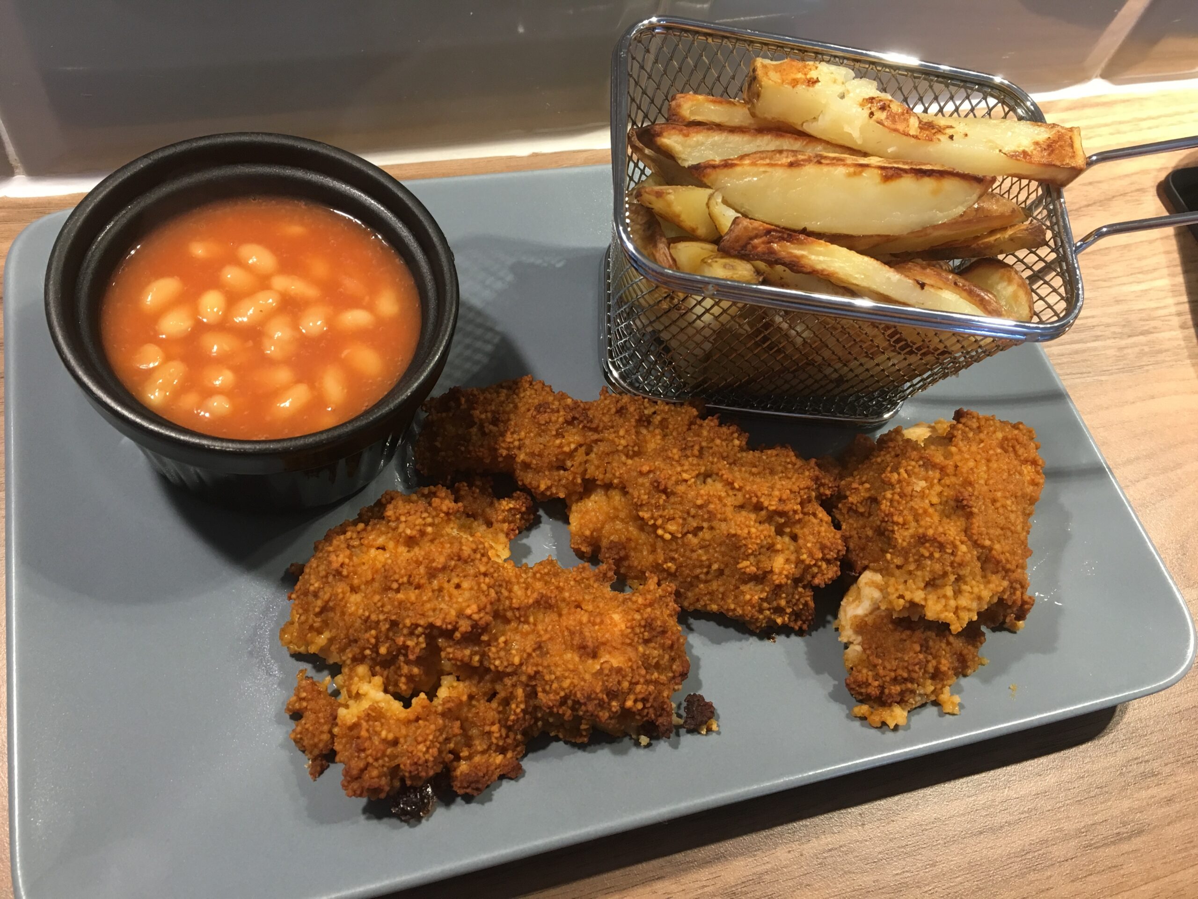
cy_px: 450
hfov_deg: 61.7
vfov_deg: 48.2
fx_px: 1004
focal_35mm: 29
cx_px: 599
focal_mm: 4.15
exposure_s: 1/33
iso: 125
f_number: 2.2
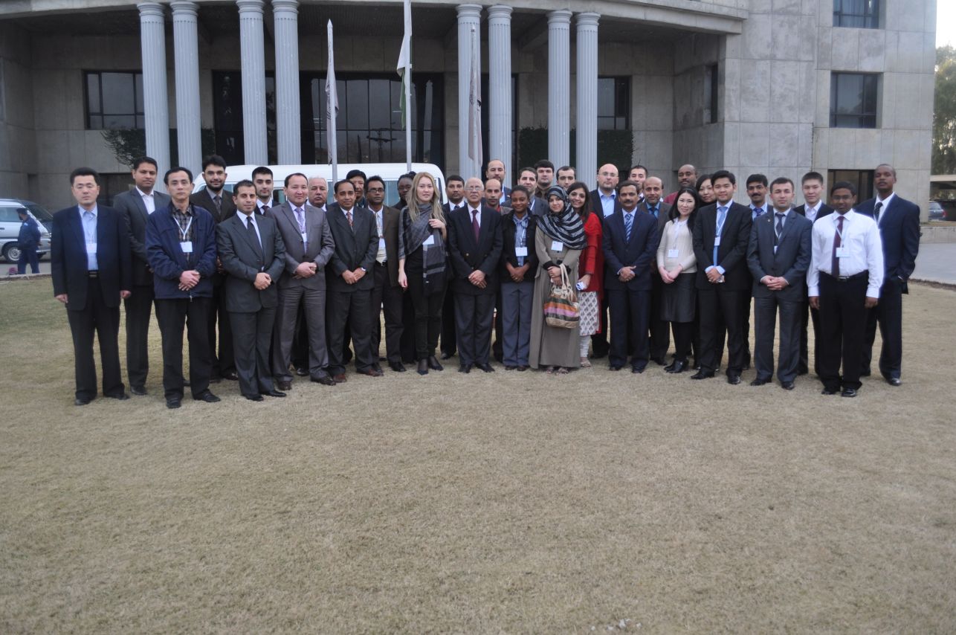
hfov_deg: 57.3
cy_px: 318
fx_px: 875
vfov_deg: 39.9
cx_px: 478
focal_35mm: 33
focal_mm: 22
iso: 400
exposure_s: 1/125
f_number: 5.6
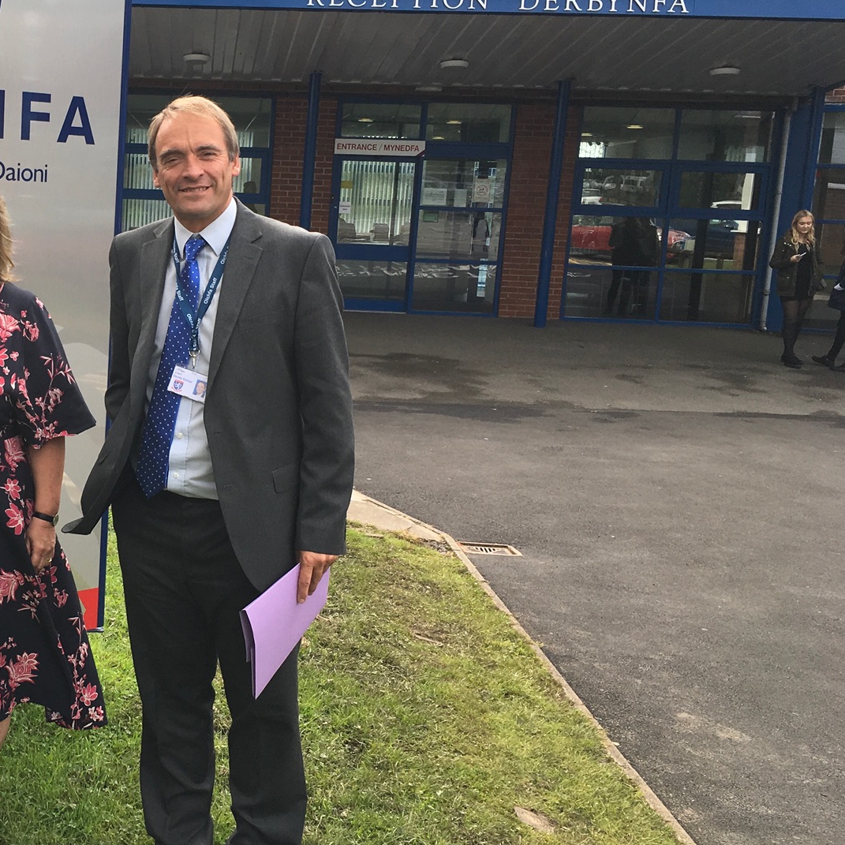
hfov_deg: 32.7
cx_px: 67
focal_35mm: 49
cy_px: 398
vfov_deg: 34.7
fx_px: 1353
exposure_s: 1/541
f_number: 2.2
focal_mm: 4.15
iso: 25
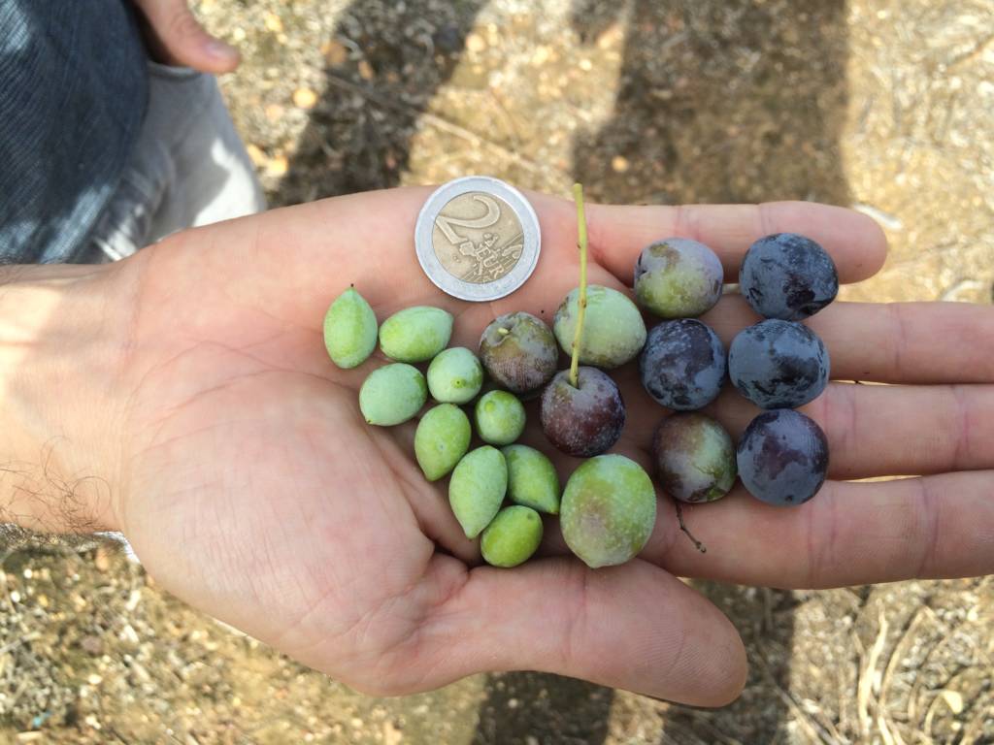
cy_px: 372
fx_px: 833
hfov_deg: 61.7
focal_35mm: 29
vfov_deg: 48.2
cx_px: 497
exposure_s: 1/494
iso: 32
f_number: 2.2
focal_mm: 4.15
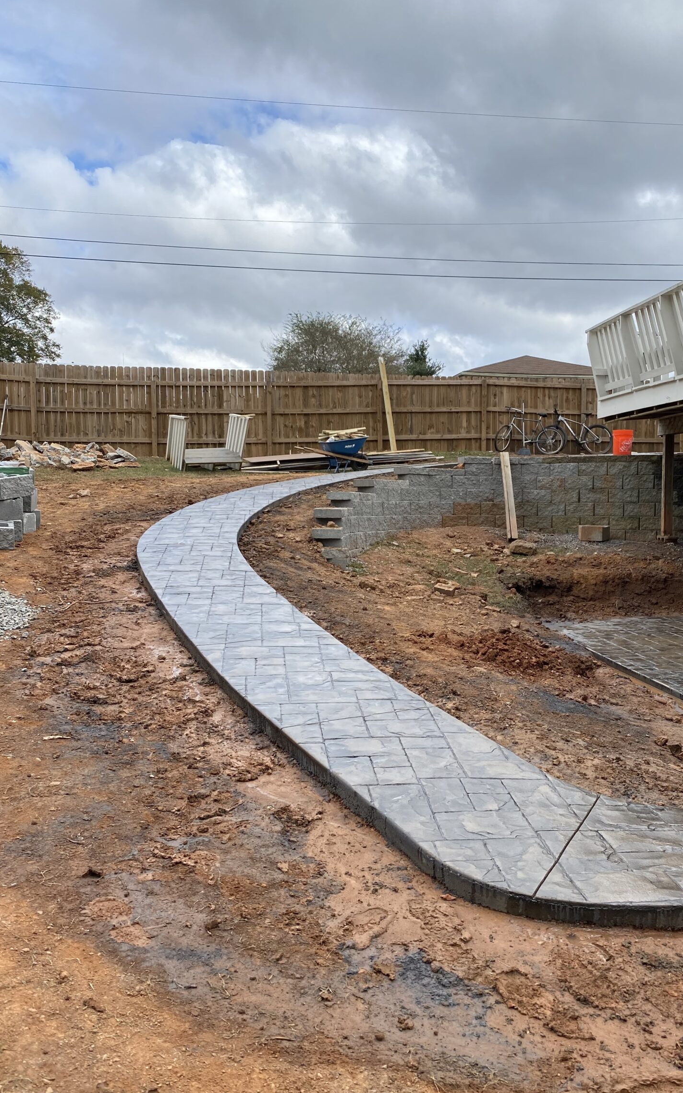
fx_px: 923
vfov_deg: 61.2
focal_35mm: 31
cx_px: 438
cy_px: 582
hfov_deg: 40.2
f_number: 1.8
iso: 32
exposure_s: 1/1754
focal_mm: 4.25
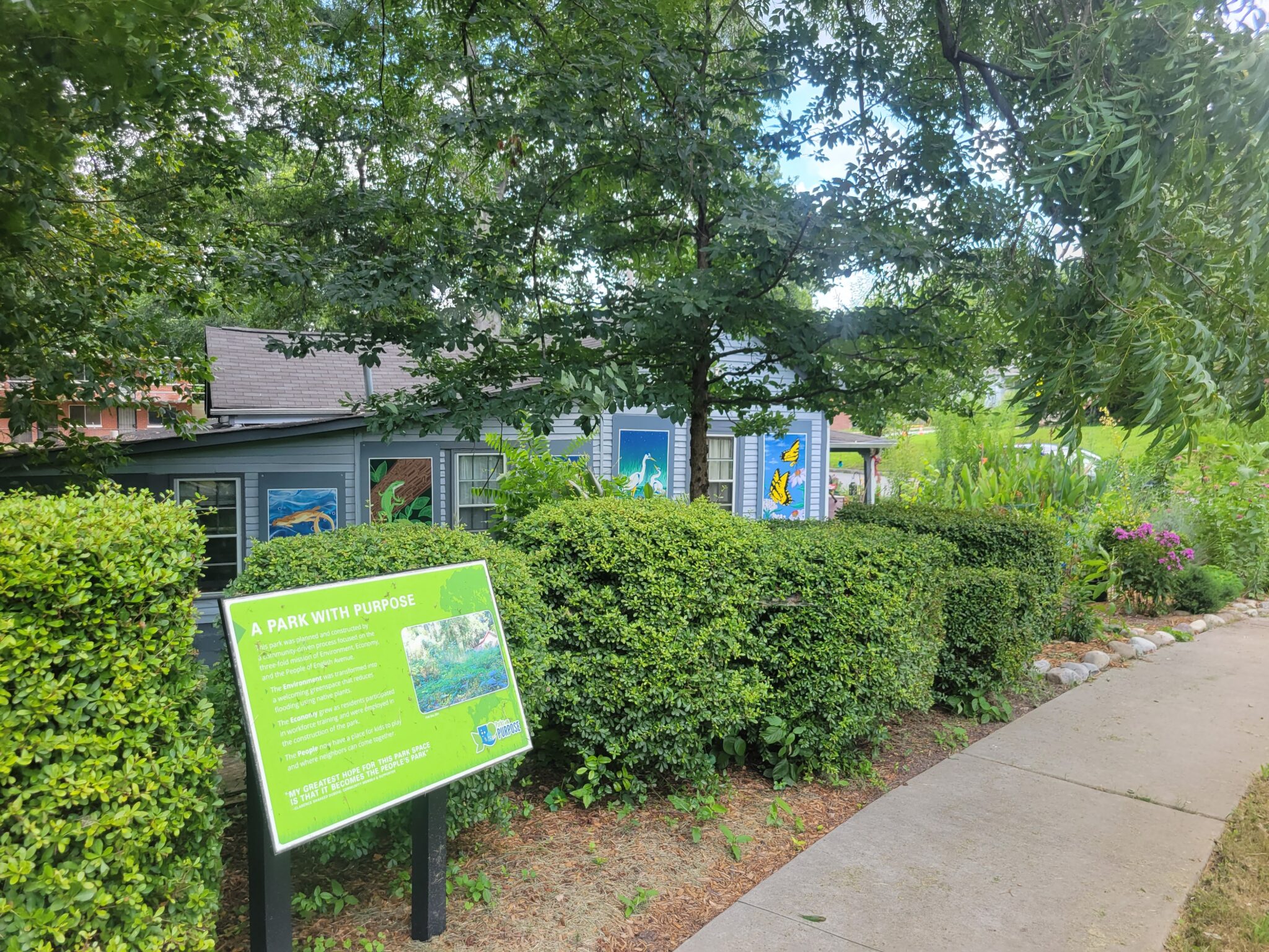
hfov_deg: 67.3
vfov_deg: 53.1
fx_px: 953
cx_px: 634
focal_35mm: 26
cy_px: 476
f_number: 1.8
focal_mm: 5.4
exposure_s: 1/210
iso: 40
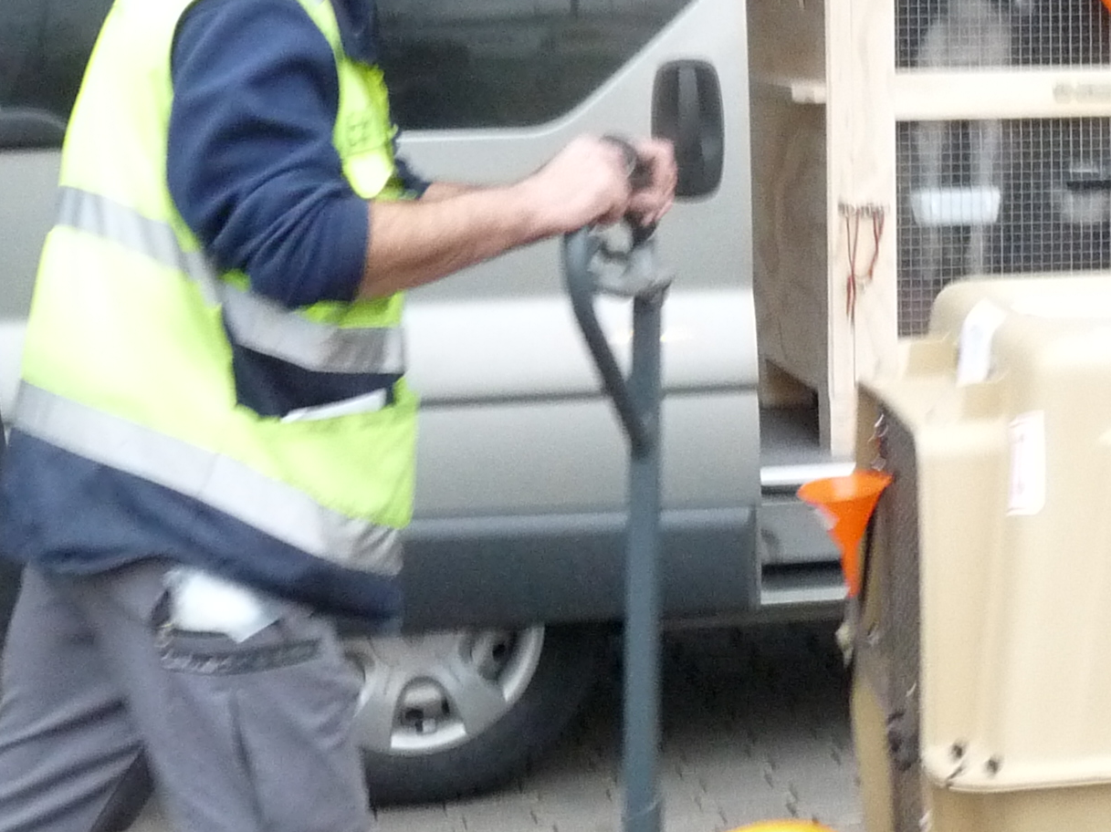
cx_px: 1092
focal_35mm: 101
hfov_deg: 19.0
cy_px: 354
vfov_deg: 14.6
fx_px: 3241
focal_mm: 6.1
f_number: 3
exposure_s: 1/60
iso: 400
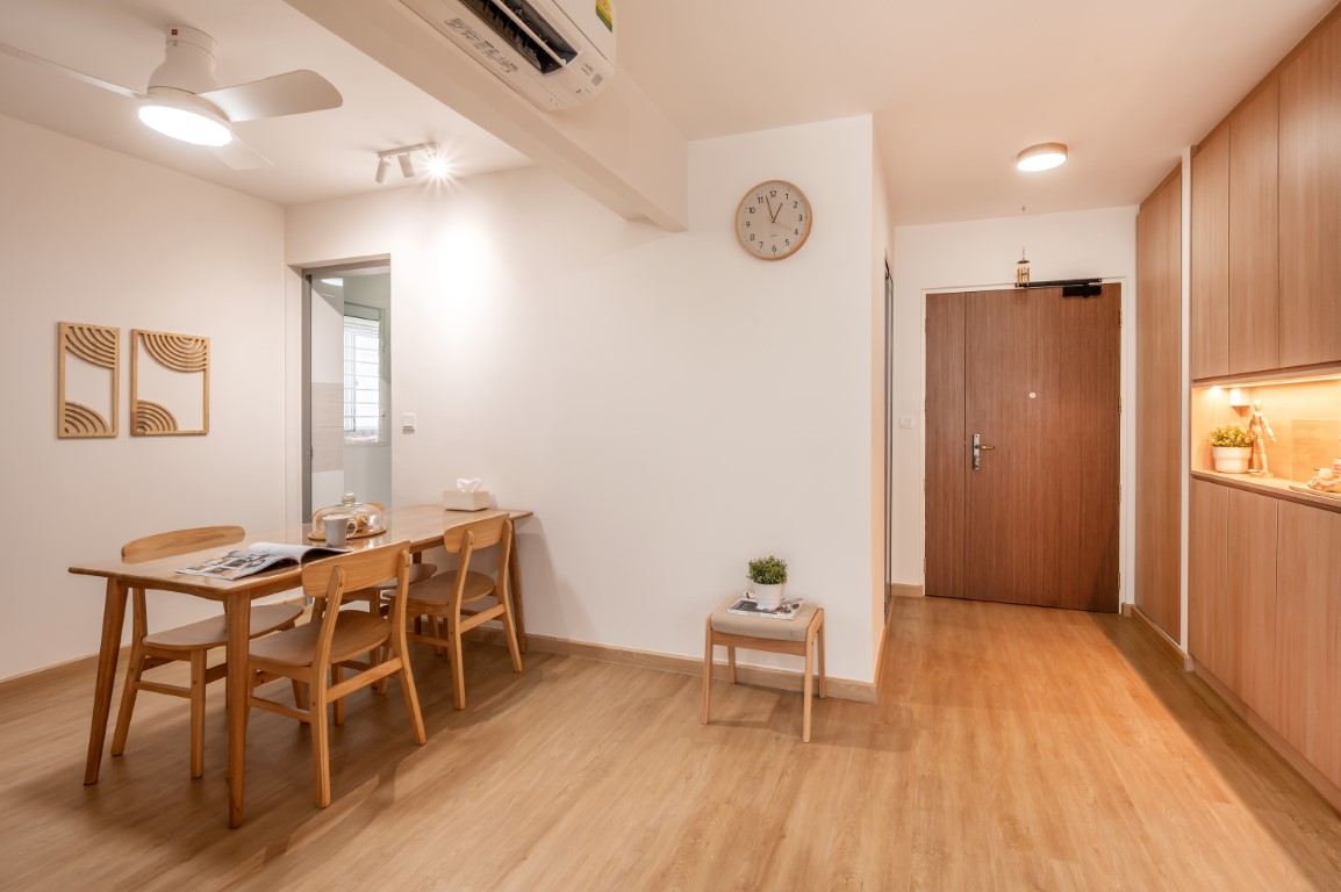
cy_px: 446
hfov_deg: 104.3
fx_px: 521
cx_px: 670
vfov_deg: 81.1
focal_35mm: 14
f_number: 11
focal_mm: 14
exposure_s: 1/1.25
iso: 50
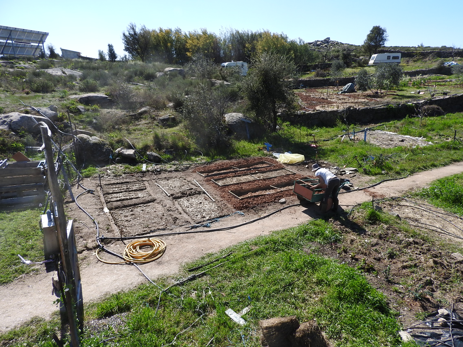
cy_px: 174
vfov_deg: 56.8
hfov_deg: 71.6
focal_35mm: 24
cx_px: 232
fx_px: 321
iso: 100
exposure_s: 1/800
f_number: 3.3
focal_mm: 4.3
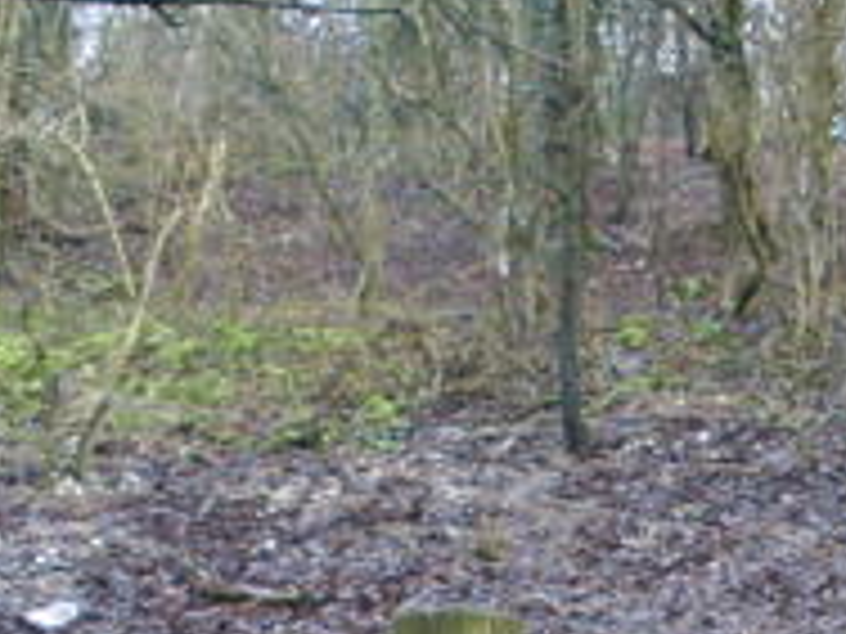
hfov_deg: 19.3
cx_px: 844
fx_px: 2420
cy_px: 737
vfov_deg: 14.5
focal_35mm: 99
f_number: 3.5
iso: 125
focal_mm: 6.3
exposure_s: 1/30
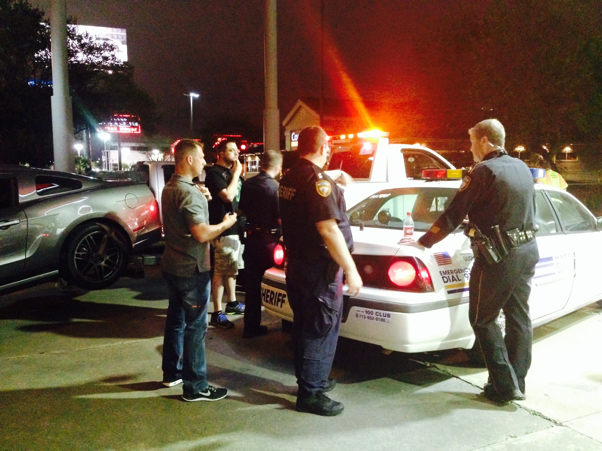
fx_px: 574
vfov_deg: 42.9
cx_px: 301
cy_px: 226
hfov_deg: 55.4
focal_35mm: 33
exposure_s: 1/15
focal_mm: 4.12
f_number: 2.4
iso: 800
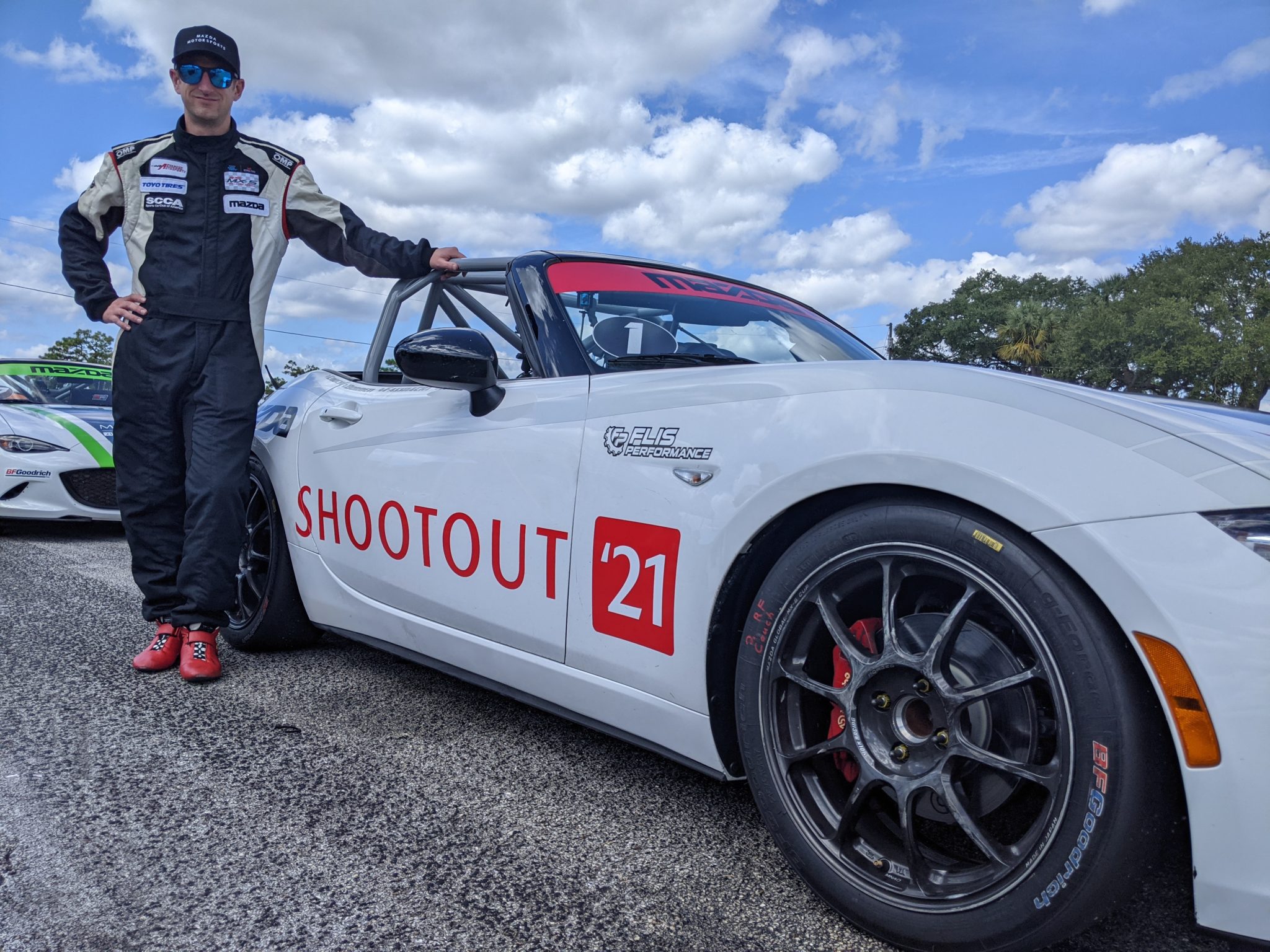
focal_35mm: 27
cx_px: 635
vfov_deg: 51.4
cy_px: 476
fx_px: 991
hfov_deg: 65.3
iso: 62
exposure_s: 1/3356
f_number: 1.8
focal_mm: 4.44
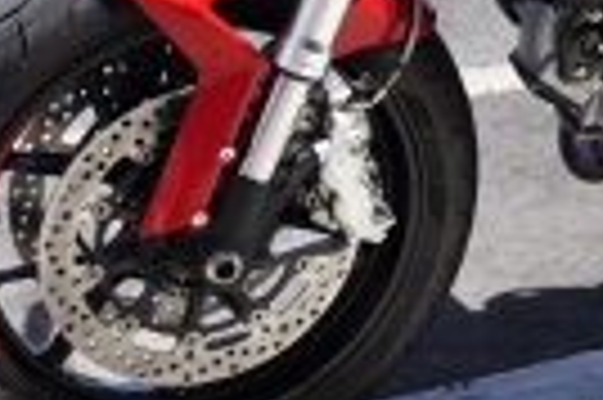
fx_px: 3379
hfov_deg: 10.0
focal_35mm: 202
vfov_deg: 6.7
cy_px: -119
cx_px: 796
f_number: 3.2
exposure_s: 1/2500
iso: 200
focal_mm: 40
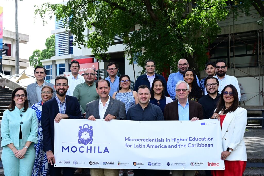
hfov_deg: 49.6
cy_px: 88
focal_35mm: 39
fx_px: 286
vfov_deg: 34.2
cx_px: 132
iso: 320
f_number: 7.1
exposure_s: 1/200
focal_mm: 39
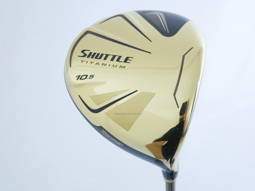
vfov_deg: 29.1
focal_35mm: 50
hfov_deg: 38.2
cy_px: 96
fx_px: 368
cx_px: 128
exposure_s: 1/80
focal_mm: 25
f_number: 4.5
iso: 1600
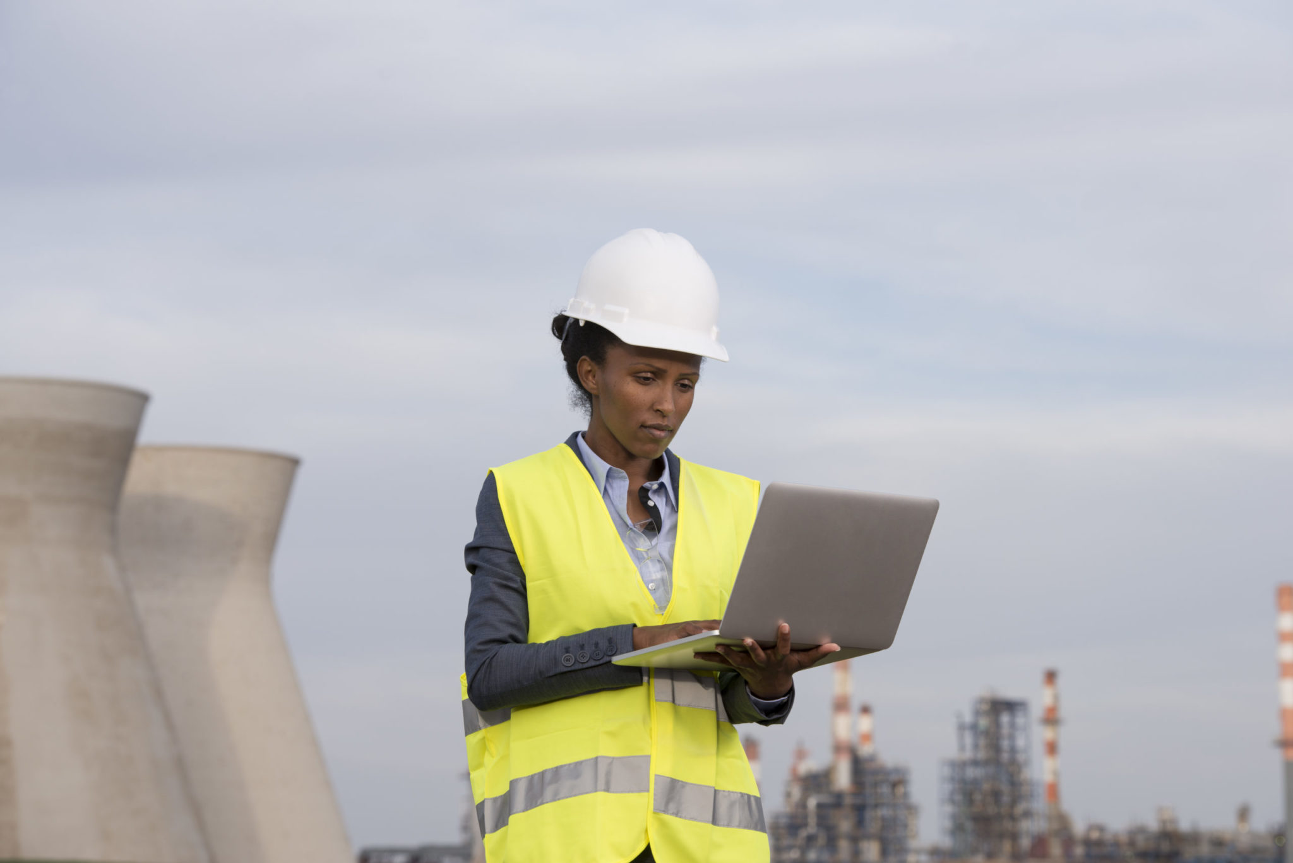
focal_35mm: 116
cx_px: 646
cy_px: 432
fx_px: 4168
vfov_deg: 11.8
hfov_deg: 17.6
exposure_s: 1/125
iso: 100
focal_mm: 116
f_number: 10
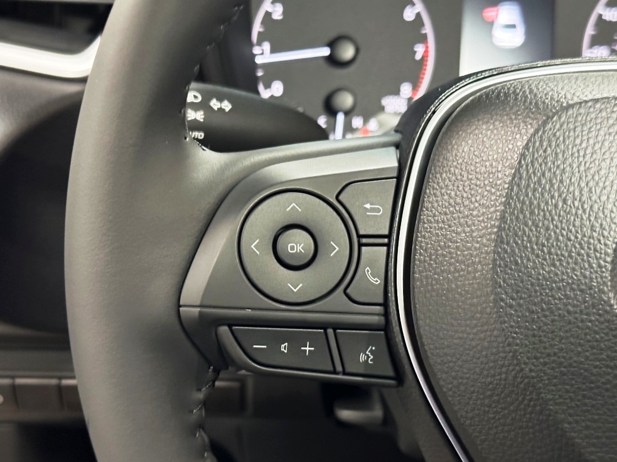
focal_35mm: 50
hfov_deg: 38.2
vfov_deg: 29.1
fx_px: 891
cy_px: 239
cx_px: 299
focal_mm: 6.86
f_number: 1.78
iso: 640
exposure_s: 1/24
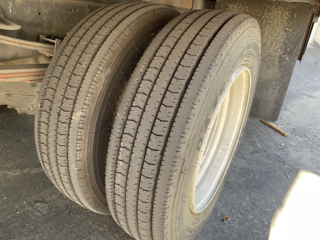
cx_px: 160
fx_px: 240
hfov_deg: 67.3
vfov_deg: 53.1
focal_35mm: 26
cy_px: 120
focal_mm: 5.1
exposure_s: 1/121
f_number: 1.6
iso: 80
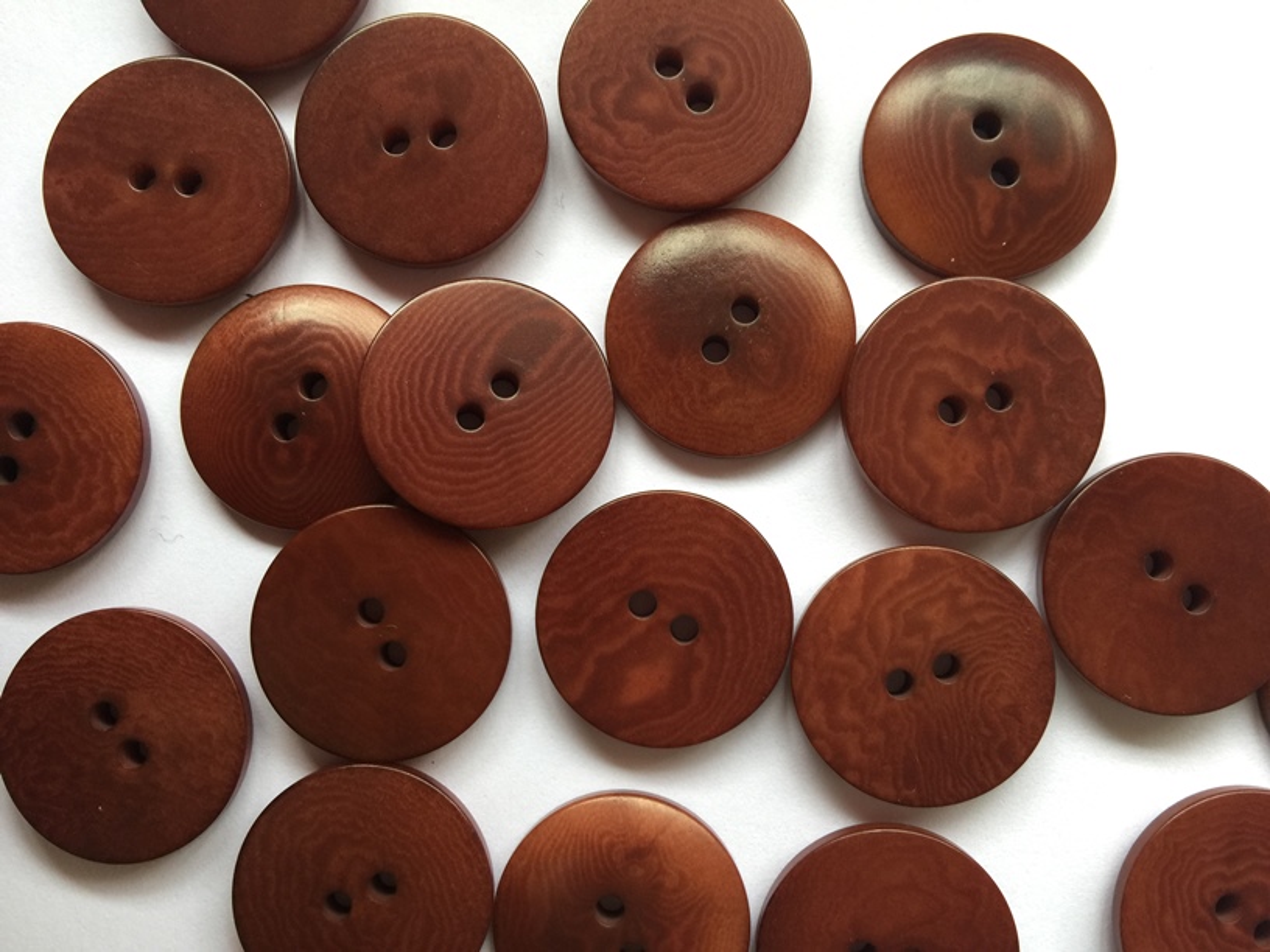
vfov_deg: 48.2
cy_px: 476
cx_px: 635
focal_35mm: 29
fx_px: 1064
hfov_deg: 61.7
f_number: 2.2
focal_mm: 4.15
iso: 40
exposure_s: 1/33
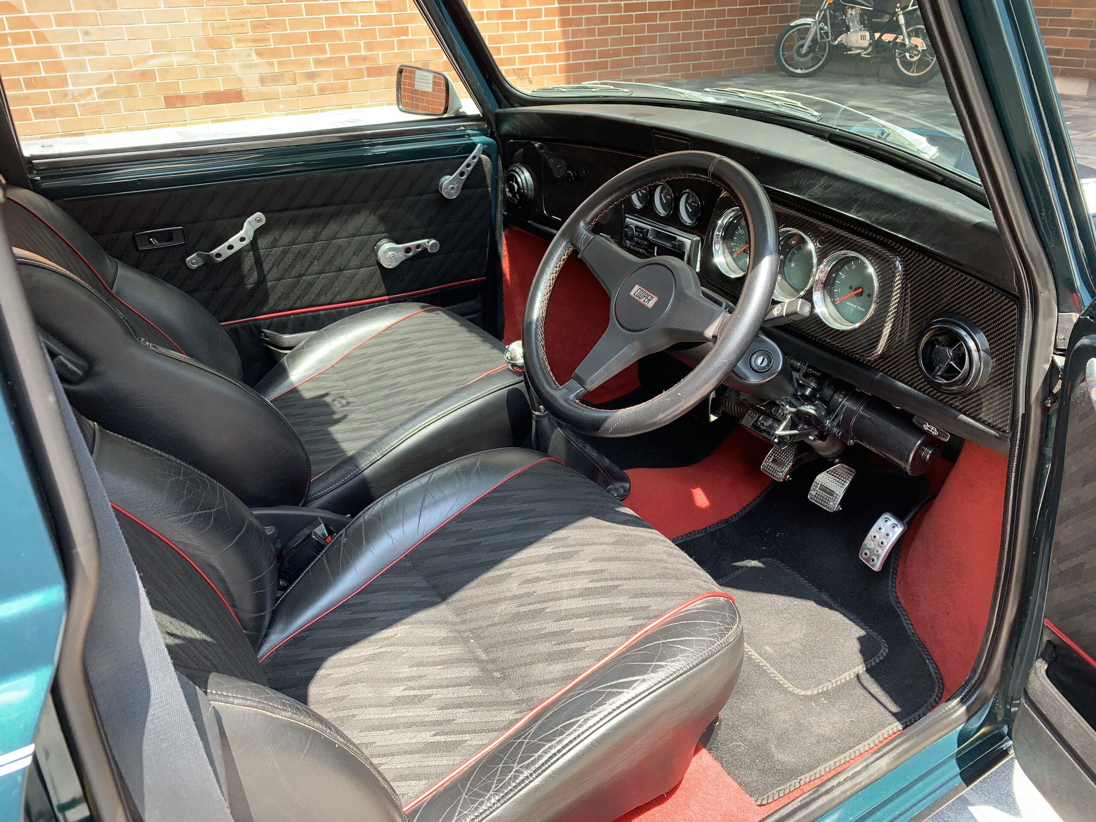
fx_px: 823
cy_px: 411
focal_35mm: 26
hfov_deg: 67.3
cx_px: 548
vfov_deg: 53.1
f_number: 1.8
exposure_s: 1/122
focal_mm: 4.25
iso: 25
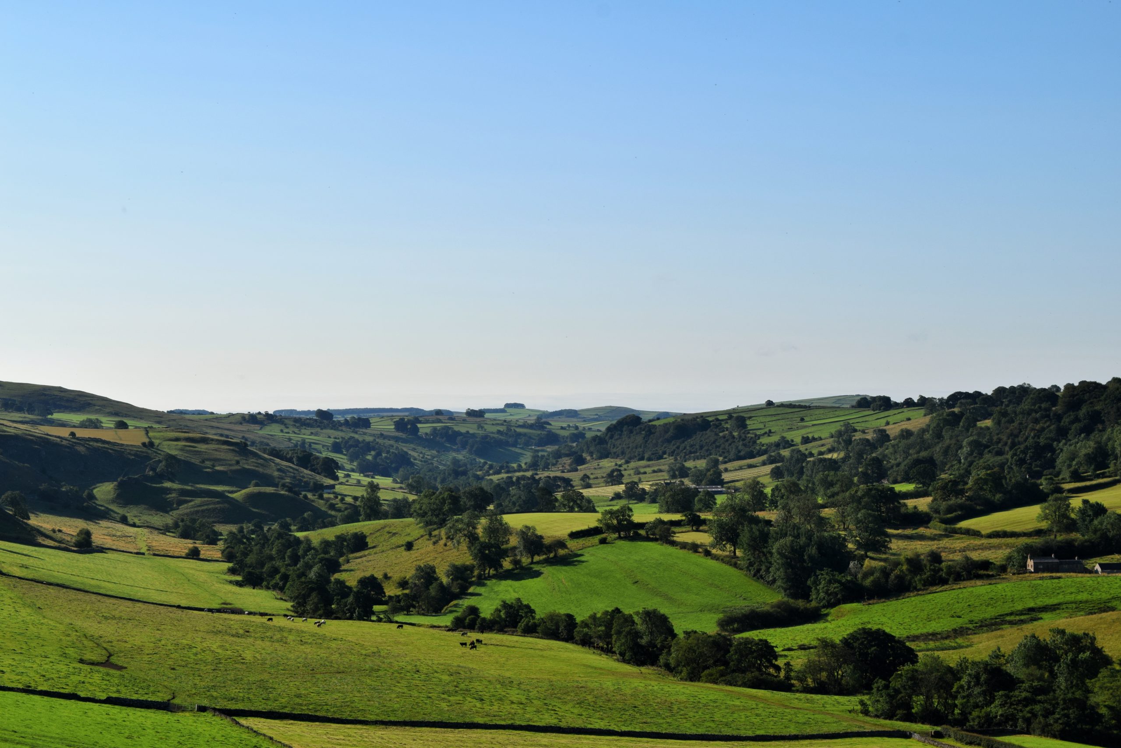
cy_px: 374
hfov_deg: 28.1
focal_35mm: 72
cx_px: 560
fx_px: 2242
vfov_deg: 18.9
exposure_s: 1/500
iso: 200
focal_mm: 48
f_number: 11
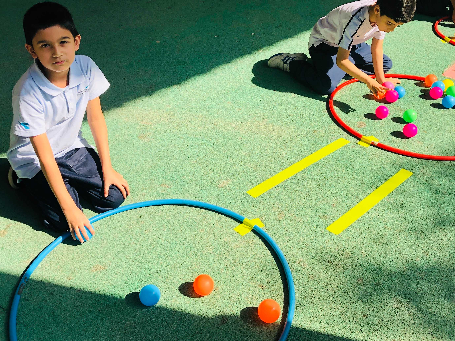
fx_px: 539
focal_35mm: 41
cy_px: 139
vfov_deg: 35.0
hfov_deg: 45.8
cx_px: 232
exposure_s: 1/607
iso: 20
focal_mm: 3.99
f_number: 1.8
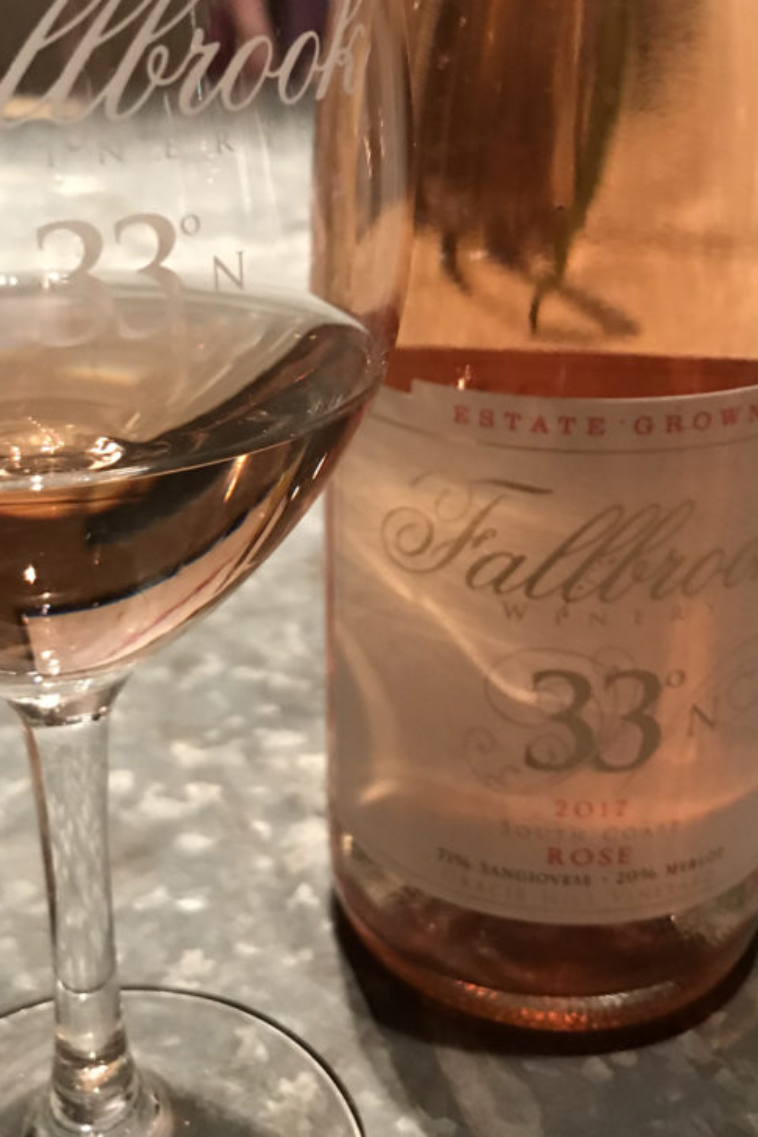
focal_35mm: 41
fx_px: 1294
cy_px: 427
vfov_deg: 47.0
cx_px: 303
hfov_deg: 32.5
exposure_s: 1/6
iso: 100
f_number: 1.8
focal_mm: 3.99
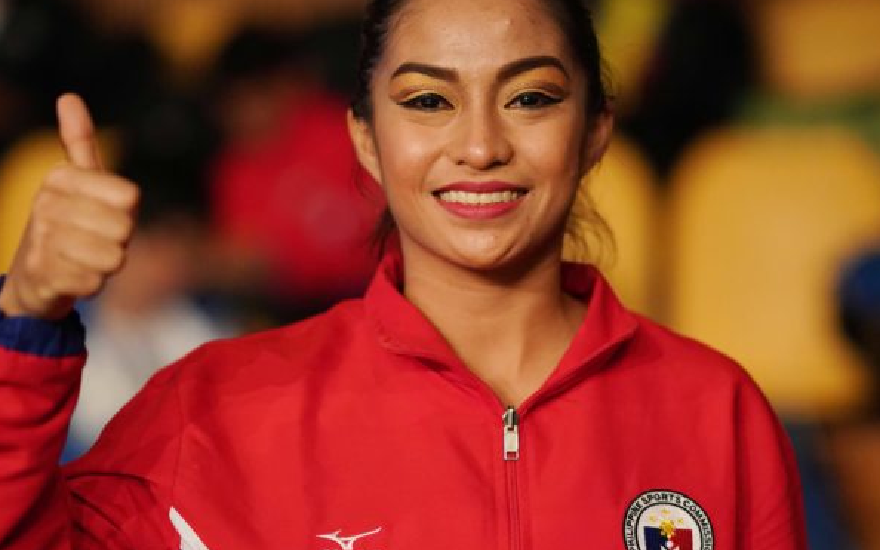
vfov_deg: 11.7
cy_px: 295
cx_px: 446
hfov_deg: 18.6
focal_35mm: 112
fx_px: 2686
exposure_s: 1/400
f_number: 1.4
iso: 4000
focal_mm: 85
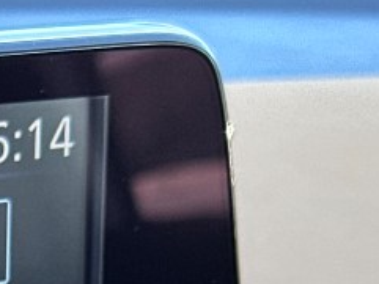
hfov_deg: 9.1
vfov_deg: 7.0
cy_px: 598
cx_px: -396
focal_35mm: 204
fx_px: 2235
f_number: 1.78
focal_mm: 6.86
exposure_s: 1/121
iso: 80
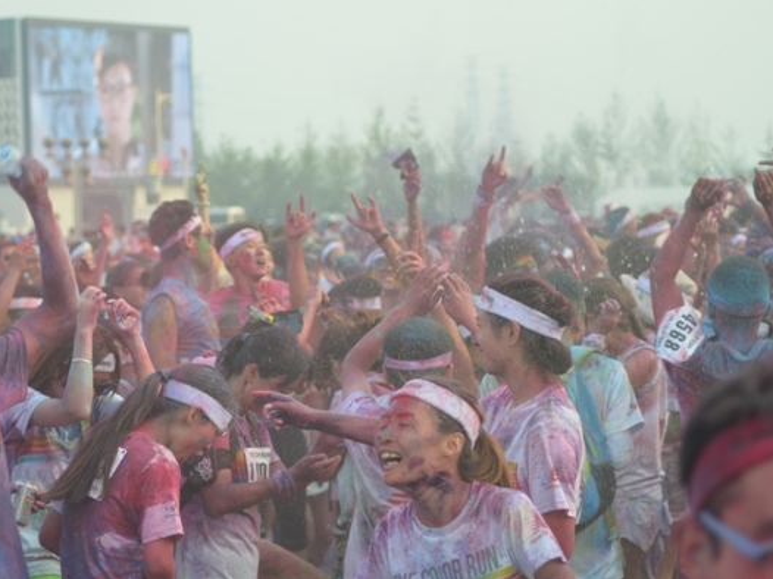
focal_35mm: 115
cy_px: 289
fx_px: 2567
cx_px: 345
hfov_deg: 17.1
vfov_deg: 12.9
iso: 400
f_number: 4
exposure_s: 1/500
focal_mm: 70
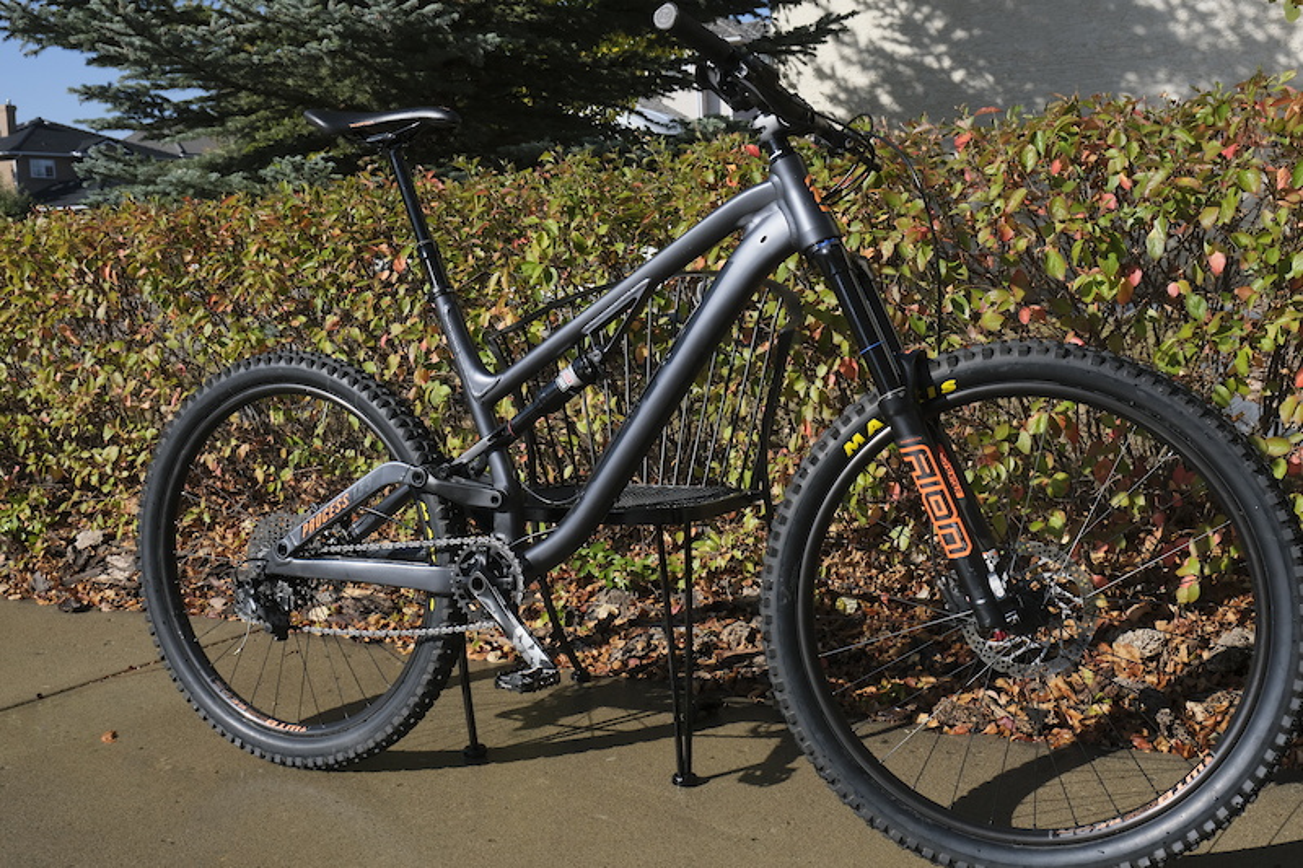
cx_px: 652
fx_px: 1447
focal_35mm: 40
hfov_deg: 48.5
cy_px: 434
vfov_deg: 33.4
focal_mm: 26.5
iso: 800
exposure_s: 1/1000
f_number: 9
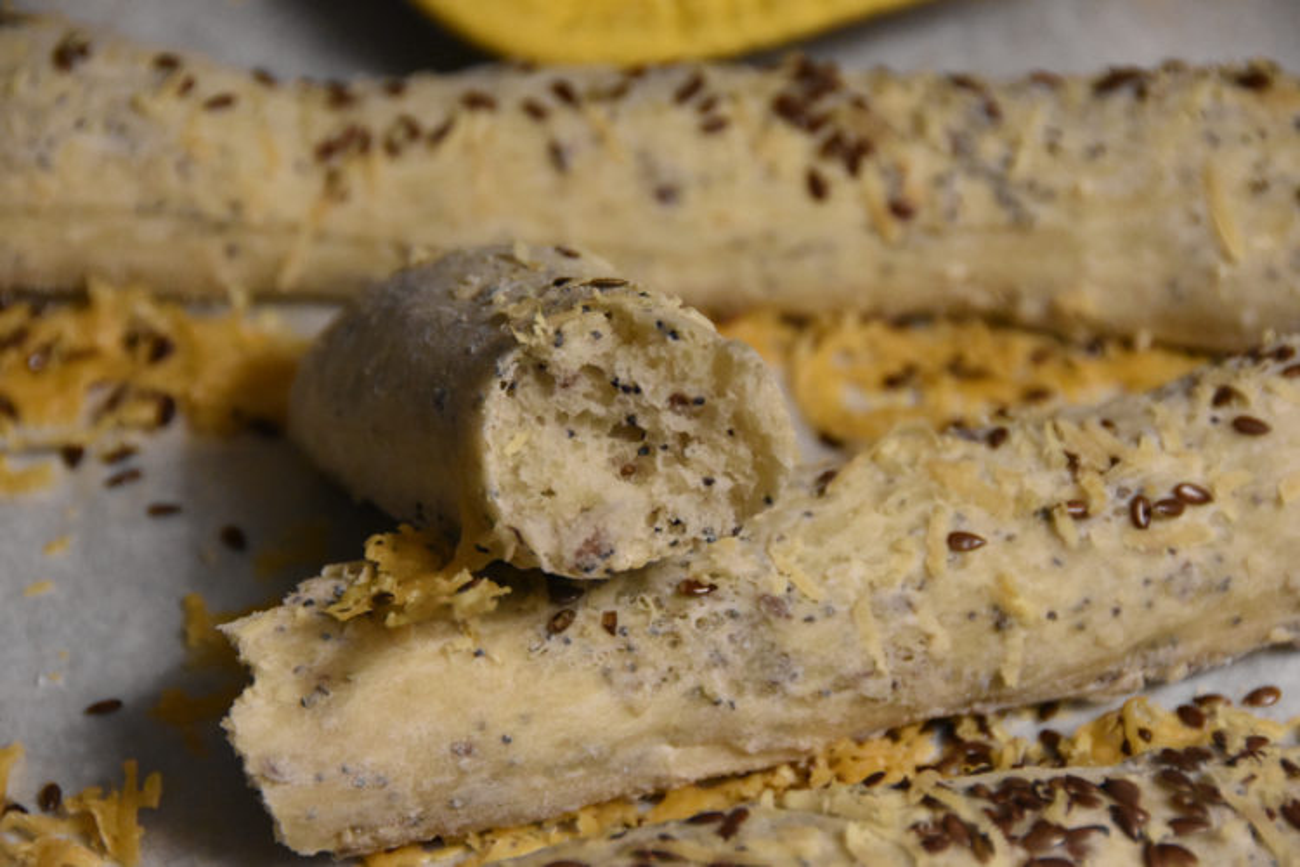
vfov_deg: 7.0
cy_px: 434
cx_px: 650
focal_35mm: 195
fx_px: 7041
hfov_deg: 10.5
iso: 5600
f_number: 5.6
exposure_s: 1/125
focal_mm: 130
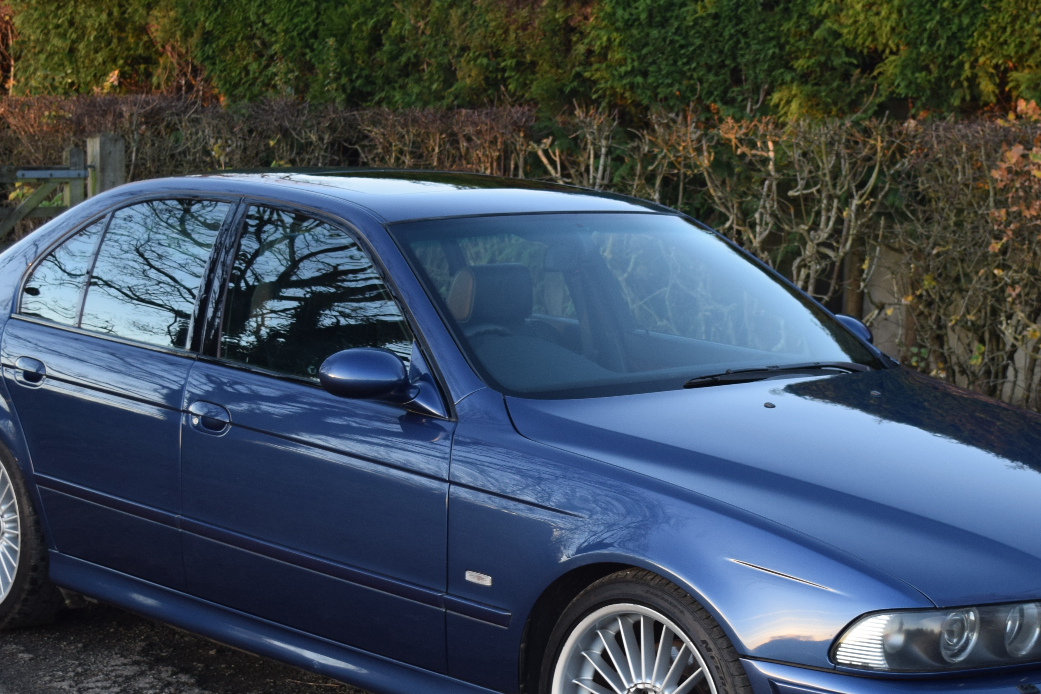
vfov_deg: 17.2
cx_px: 559
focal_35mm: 79
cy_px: 470
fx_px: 2284
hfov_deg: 25.7
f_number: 4.5
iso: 400
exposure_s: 1/80
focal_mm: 30
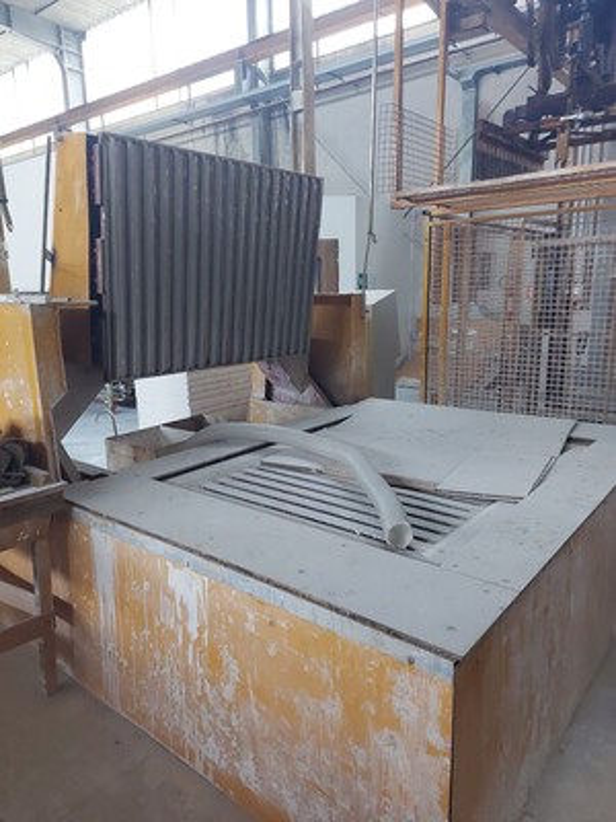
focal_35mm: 24
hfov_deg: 56.8
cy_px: 411
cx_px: 308
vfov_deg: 71.6
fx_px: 569
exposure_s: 1/25
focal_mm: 5.23
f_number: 1.8
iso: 400
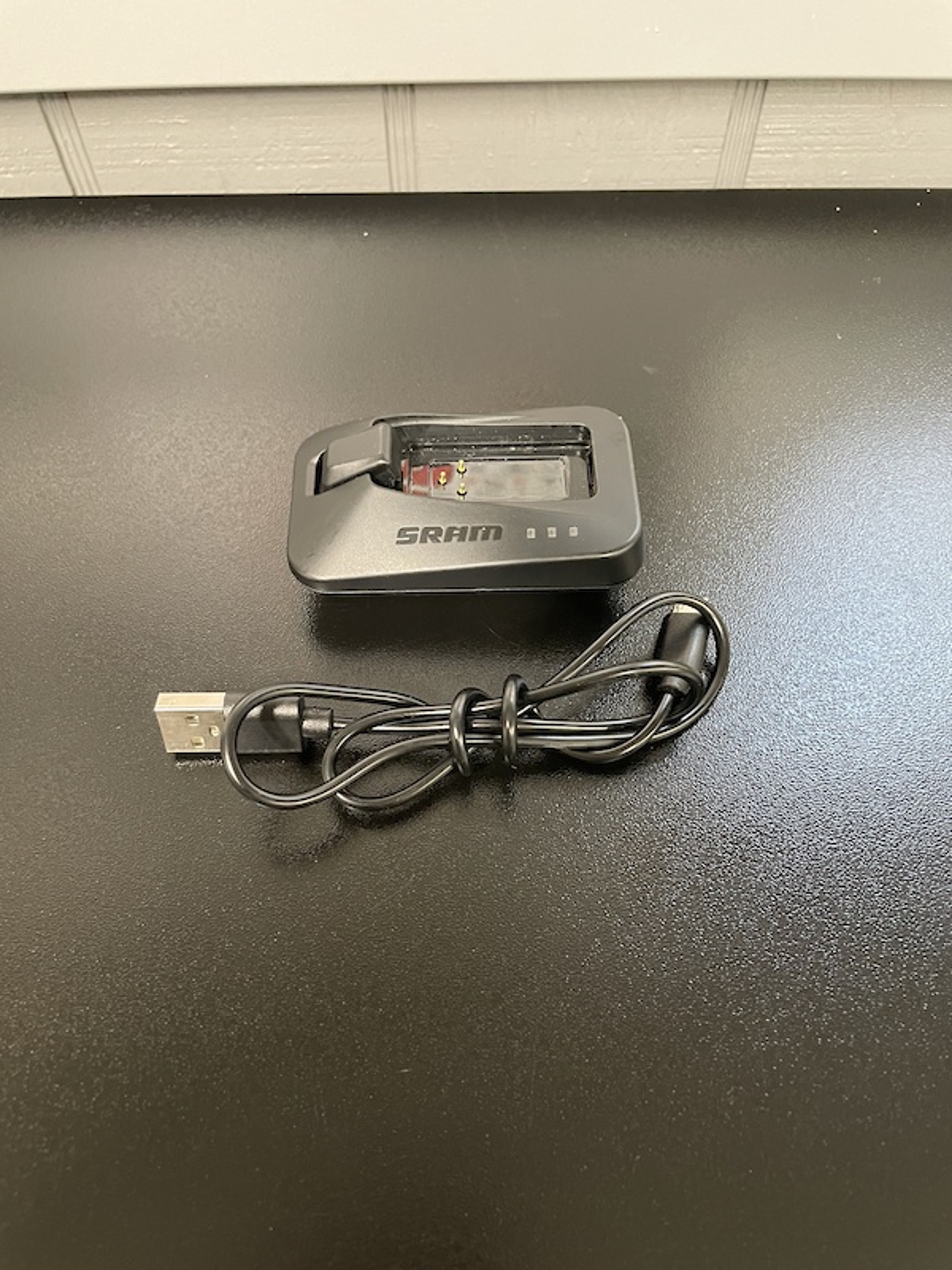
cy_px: 635
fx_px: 953
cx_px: 476
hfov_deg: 53.1
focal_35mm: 26
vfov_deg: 67.3
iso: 500
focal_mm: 4.2
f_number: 1.6
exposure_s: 1/40
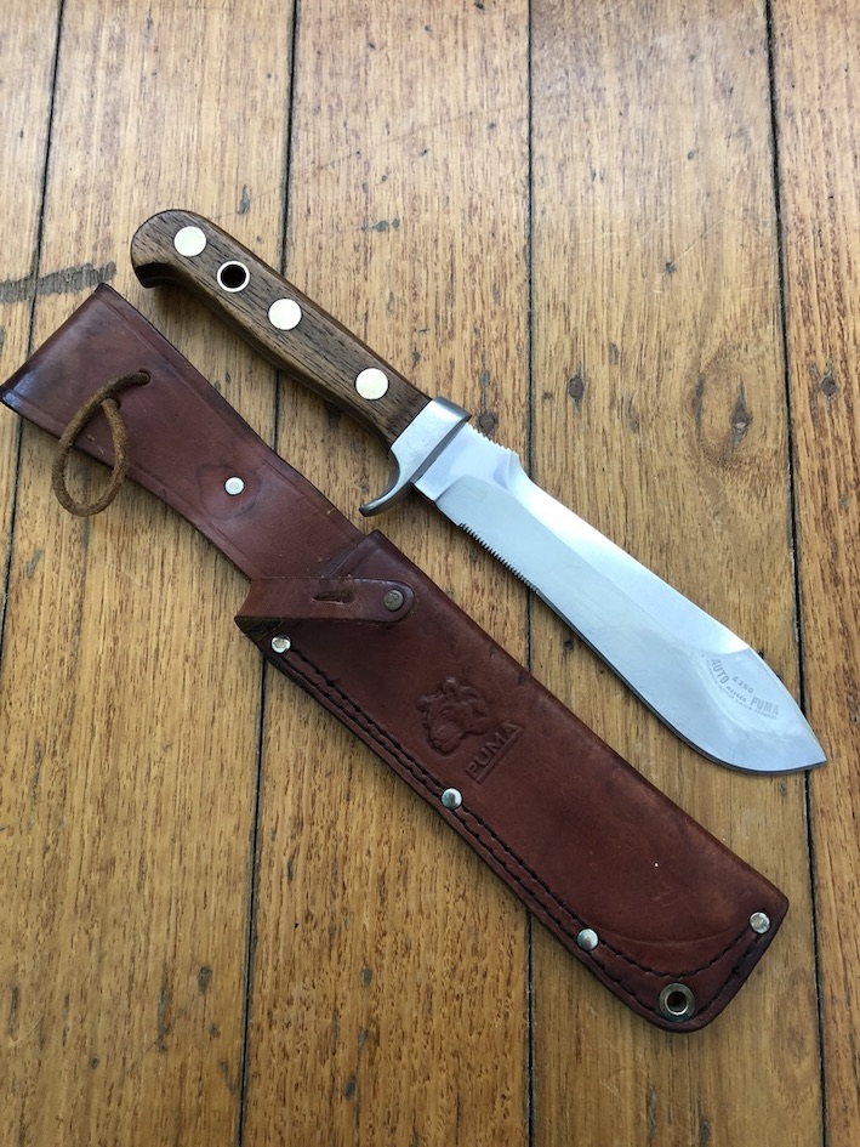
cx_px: 430
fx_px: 927
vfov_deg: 63.4
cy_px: 574
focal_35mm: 28
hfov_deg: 49.8
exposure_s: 1/15
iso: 50
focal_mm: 3.99
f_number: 1.8
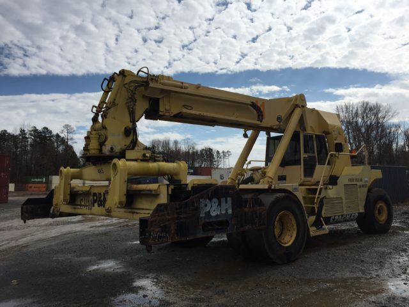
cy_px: 154
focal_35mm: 29
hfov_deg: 61.7
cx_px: 204
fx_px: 343
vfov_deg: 48.2
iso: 32
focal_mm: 4.15
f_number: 2.2
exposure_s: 1/5650
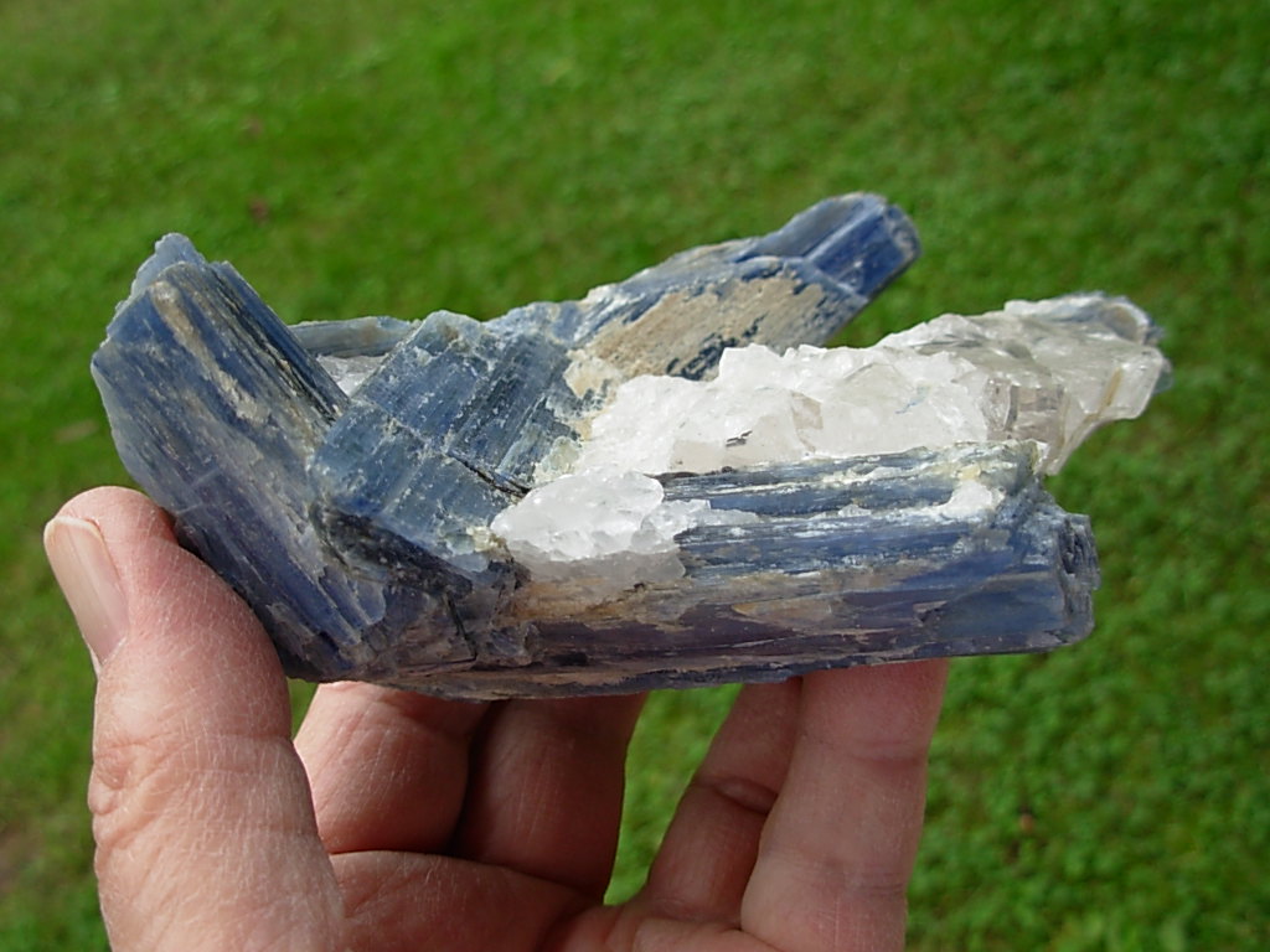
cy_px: 476
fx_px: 1394
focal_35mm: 38
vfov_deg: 37.7
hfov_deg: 49.0
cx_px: 635
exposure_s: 1/95.9
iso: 50
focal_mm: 6.3
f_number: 2.9
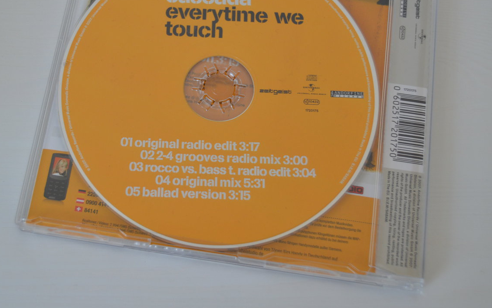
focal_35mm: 63
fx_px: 840
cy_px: 96
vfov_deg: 20.6
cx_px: 209
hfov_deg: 32.6
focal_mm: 31
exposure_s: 1/80
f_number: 4.5
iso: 400
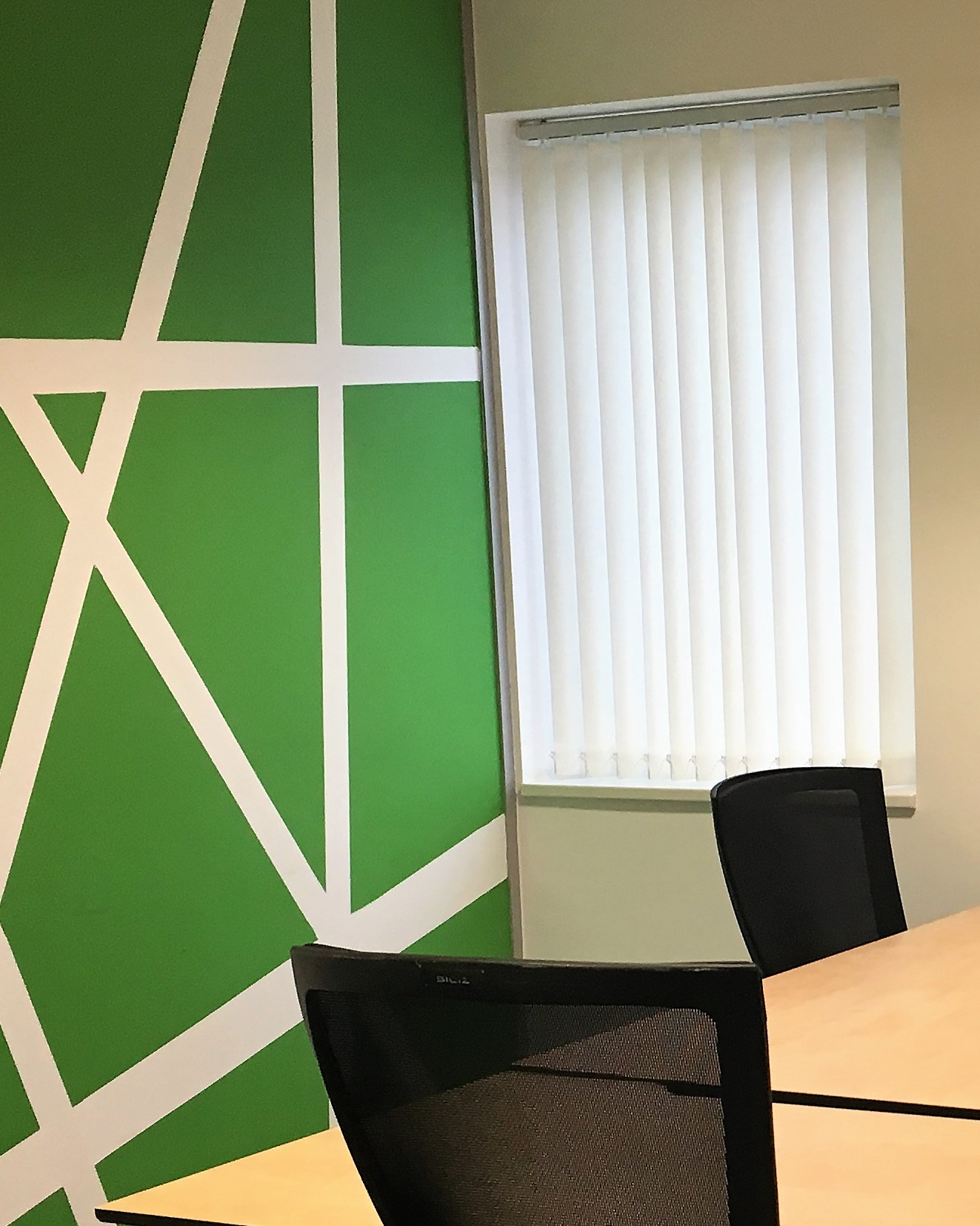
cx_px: 1021
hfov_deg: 21.3
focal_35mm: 69
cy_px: 947
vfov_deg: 27.1
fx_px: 2502
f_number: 2.2
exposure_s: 1/33
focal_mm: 4.15
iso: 32
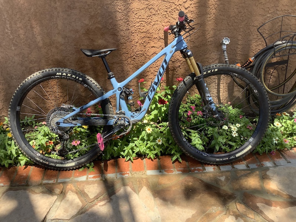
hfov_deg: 58.4
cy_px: 111
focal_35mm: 31
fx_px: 265
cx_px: 148
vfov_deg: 45.4
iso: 25
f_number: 2.4
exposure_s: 1/263
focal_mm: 3.3
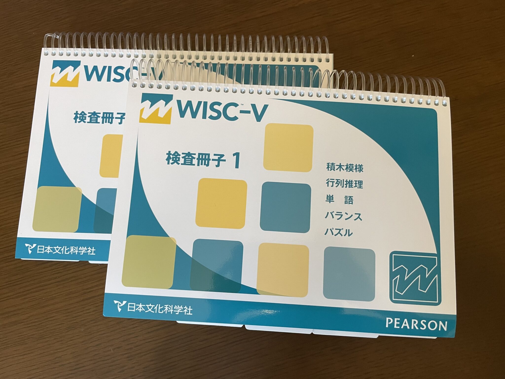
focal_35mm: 26
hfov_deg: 67.3
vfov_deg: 53.1
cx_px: 252
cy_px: 190
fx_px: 379
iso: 200
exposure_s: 1/50
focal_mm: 4.2
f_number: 1.6
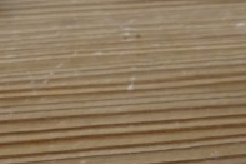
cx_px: 105
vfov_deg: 10.4
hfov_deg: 16.8
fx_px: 833
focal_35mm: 122
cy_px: -159
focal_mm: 9.12
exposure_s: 1/60
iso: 400
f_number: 2.8
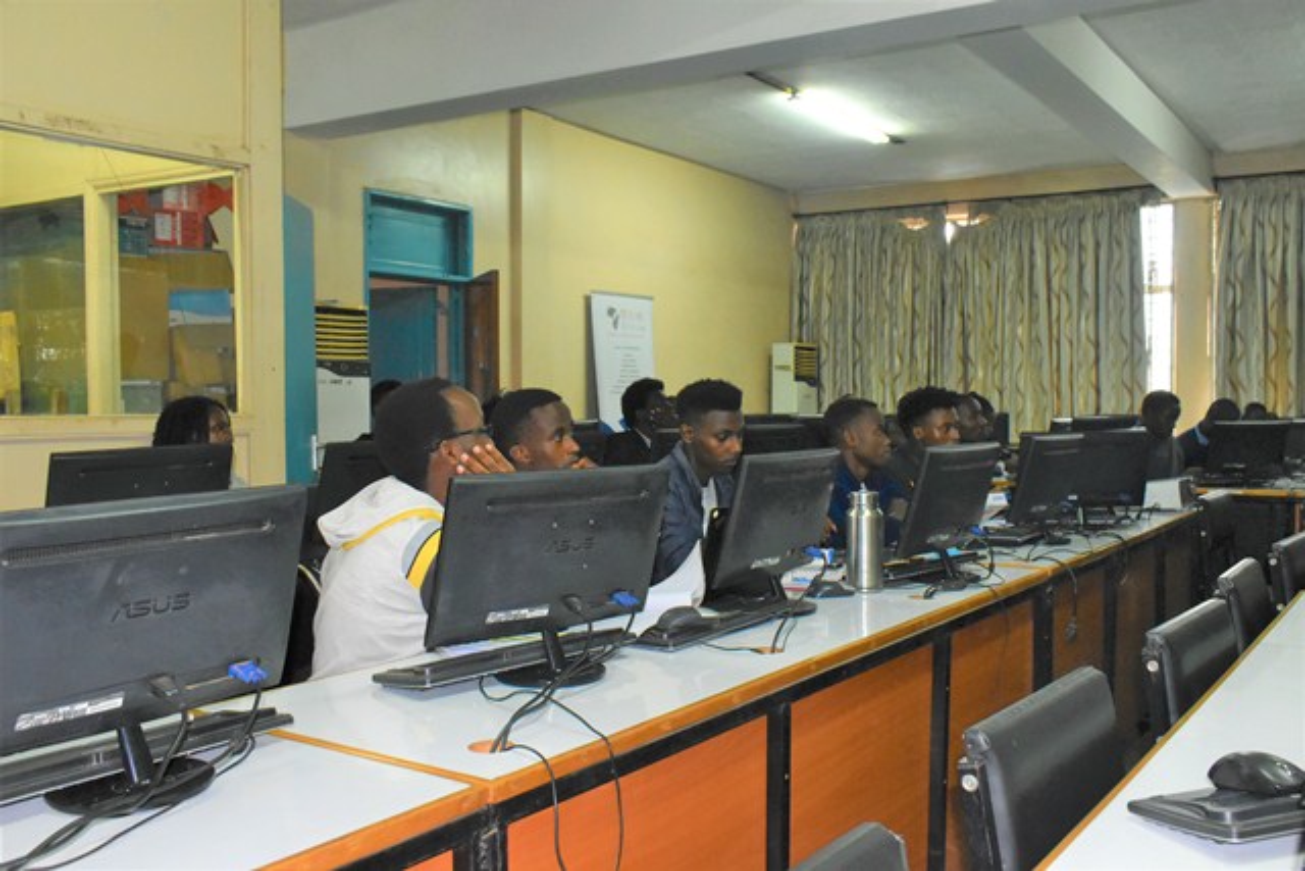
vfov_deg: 40.0
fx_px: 1196
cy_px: 436
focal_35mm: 33
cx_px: 652
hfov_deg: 57.2
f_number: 8
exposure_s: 1/60
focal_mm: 22
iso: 3200
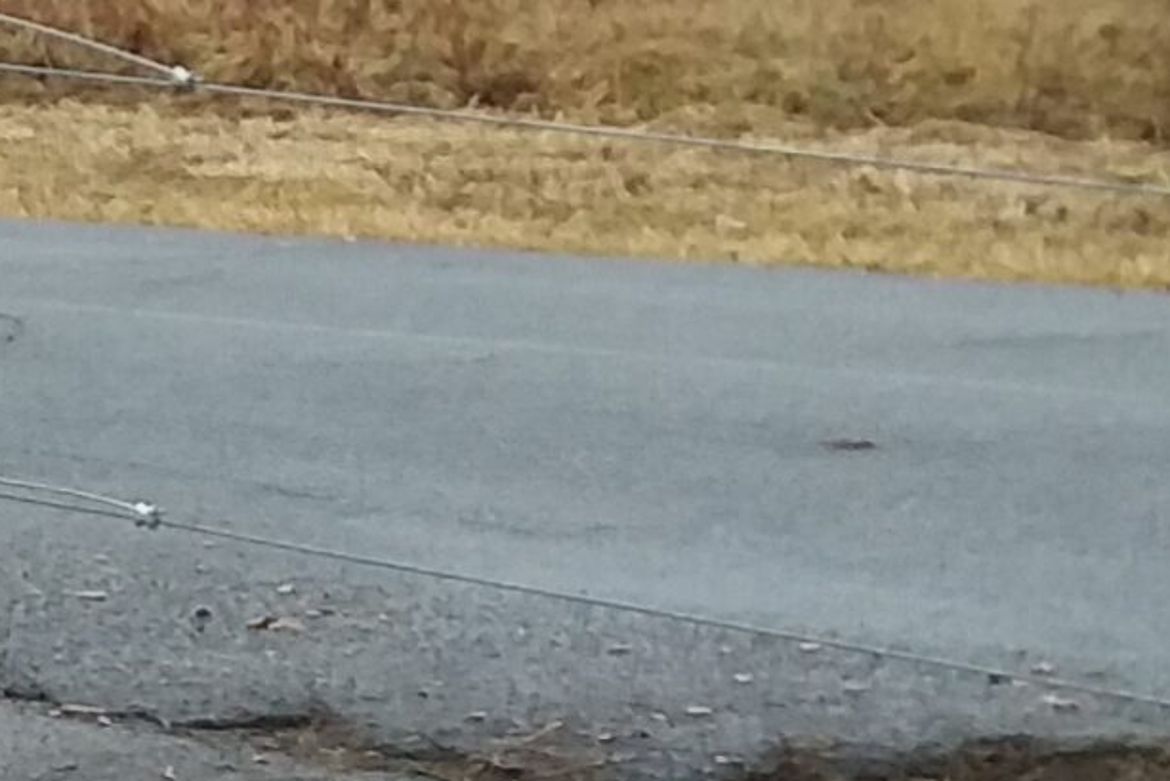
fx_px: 4096
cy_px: 1375
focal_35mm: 126
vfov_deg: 10.3
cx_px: -620
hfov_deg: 15.0
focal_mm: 2.47
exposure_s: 1/164
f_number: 1.9
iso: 40
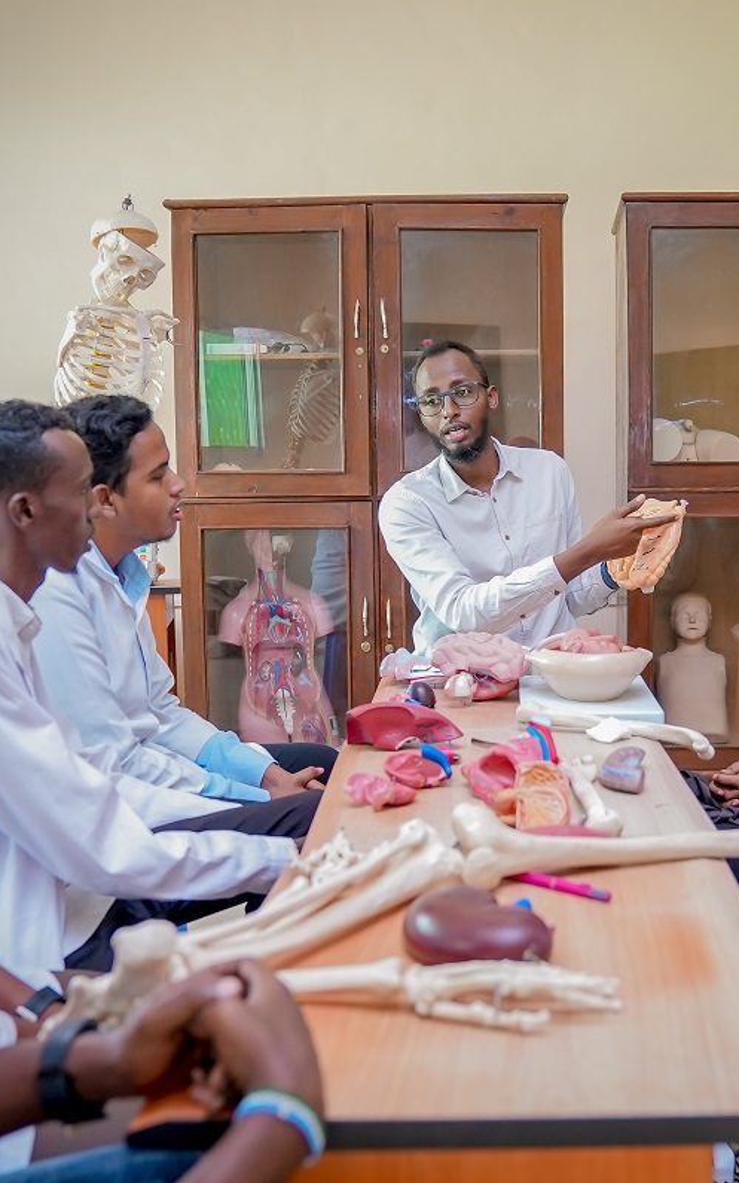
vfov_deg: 49.3
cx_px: 546
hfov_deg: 31.5
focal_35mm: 40
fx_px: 1289
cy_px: 589
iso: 2000
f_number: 2.8
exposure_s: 1/200
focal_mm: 26
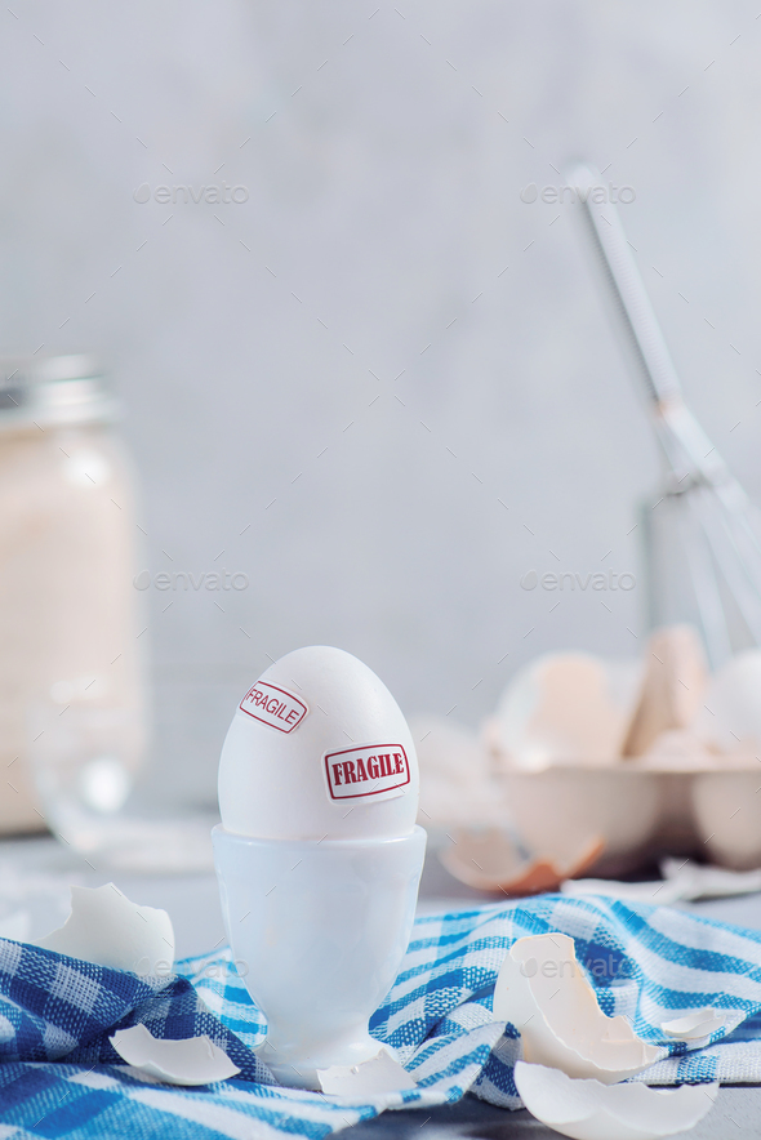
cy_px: 570
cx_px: 380
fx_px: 3327
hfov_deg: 13.1
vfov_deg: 19.5
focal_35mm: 105
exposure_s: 1/125
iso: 100
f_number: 5.6
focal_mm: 105
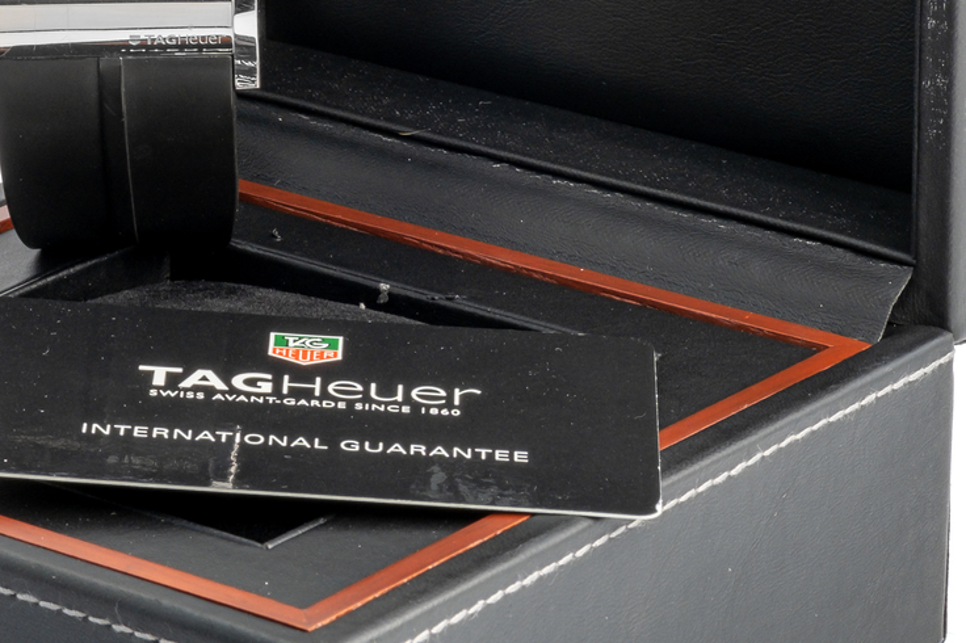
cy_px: 82
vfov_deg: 5.9
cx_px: 210
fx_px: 6195
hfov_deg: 8.9
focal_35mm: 231
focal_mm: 55
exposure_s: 1/250
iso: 200
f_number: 16
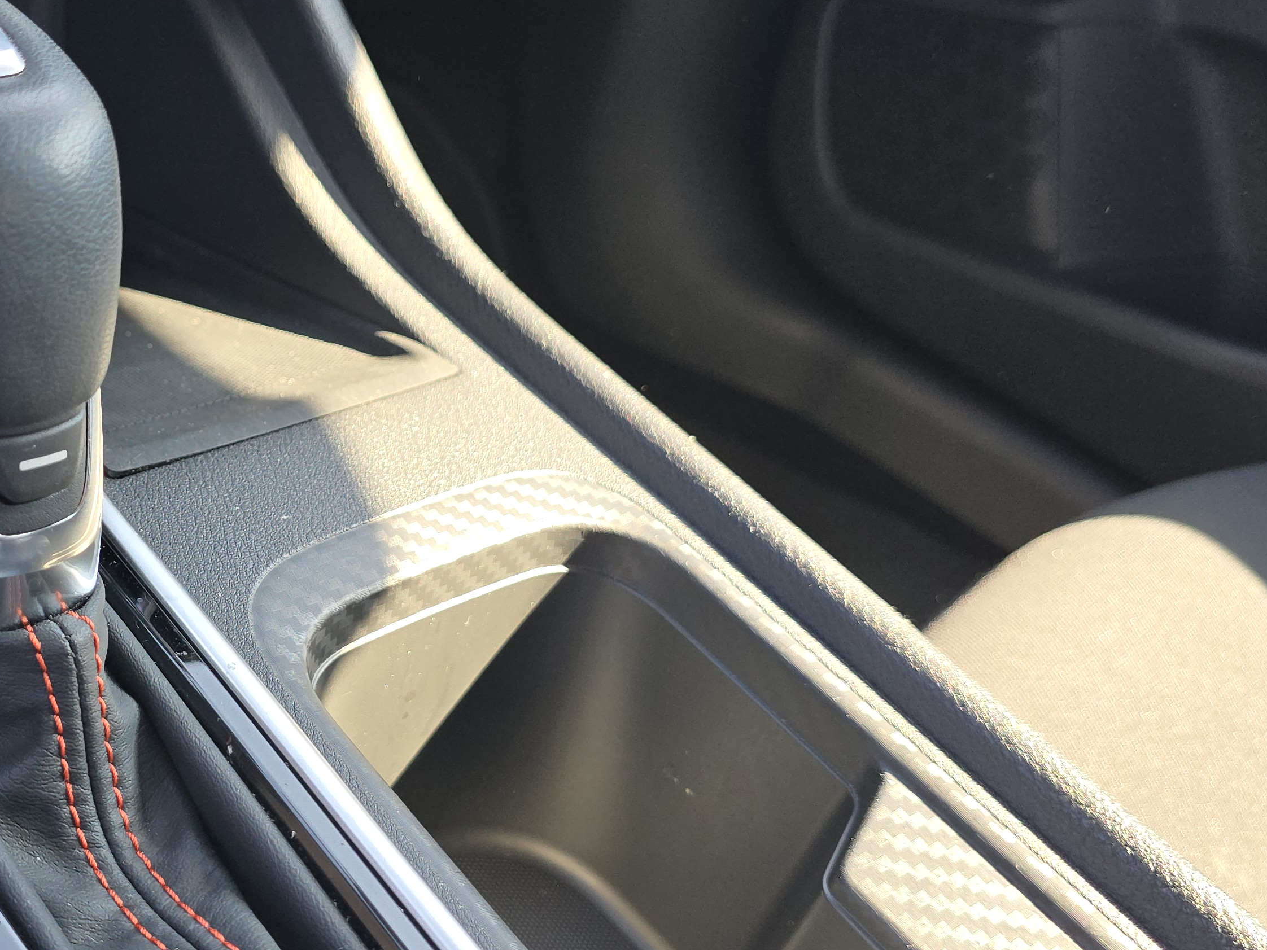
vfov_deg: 35.1
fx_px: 1501
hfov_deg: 44.0
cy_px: 470
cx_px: 289
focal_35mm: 41
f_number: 1.7
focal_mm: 6.3
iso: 64
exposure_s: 1/180
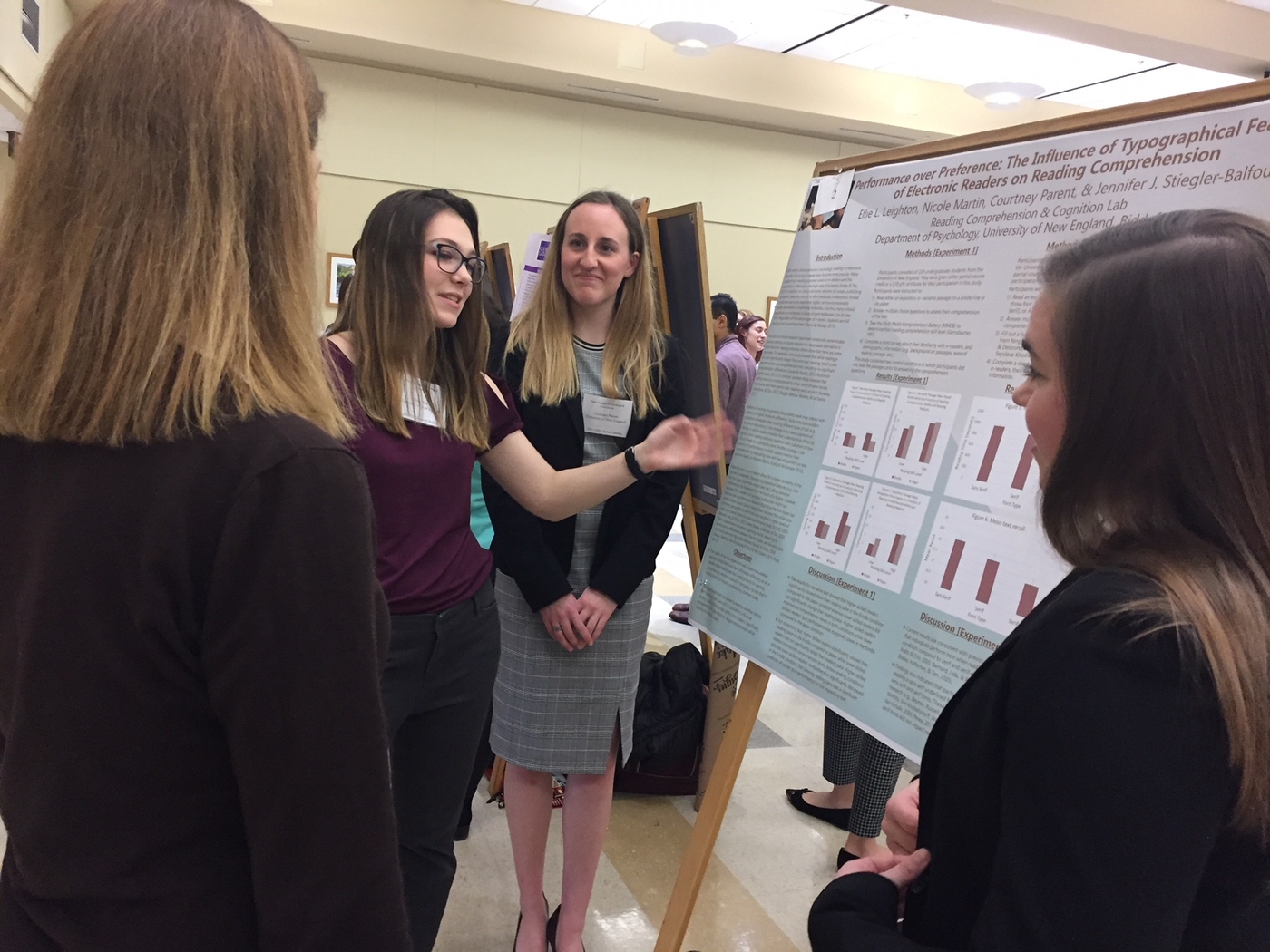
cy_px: 476
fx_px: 1064
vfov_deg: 48.2
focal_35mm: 29
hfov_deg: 61.7
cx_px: 635
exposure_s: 1/30
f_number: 2.2
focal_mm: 4.15
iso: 160
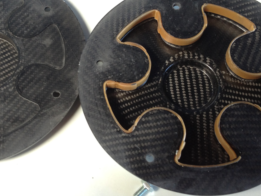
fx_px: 407
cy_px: 77
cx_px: 97
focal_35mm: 54
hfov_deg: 35.3
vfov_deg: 27.0
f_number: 2.4
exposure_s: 1/20
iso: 80
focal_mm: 4.28
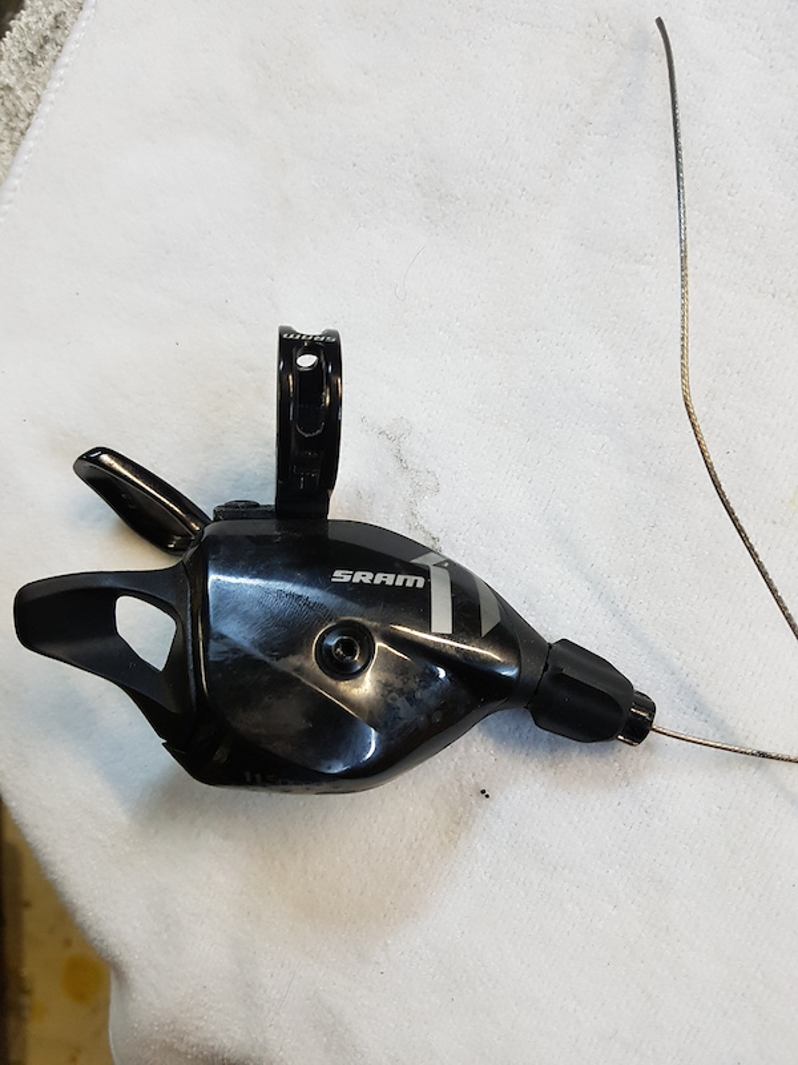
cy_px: 532
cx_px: 399
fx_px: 799
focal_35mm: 26
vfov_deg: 67.3
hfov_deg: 53.1
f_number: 1.7
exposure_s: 1/60
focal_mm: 4.2
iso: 200
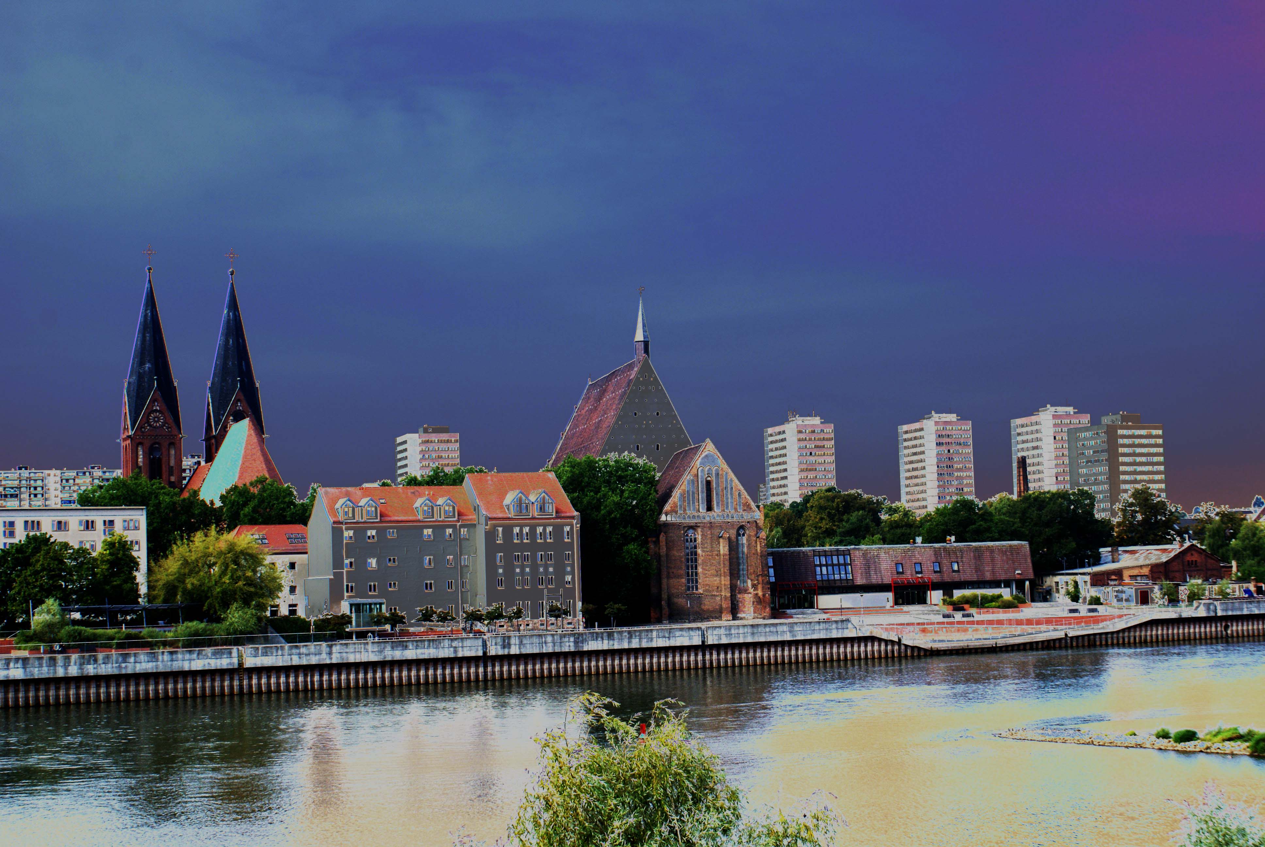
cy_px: 424
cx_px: 632
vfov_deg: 25.8
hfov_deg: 37.8
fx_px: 1847
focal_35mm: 52
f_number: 10
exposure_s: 1/200
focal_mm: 35
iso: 100
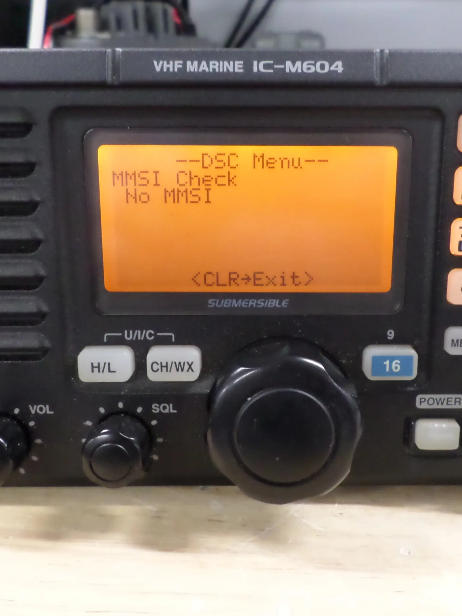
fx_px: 605
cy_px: 302
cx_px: 259
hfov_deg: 41.7
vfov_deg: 53.9
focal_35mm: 34
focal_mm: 4.5
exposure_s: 1/30
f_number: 2.5
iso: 480
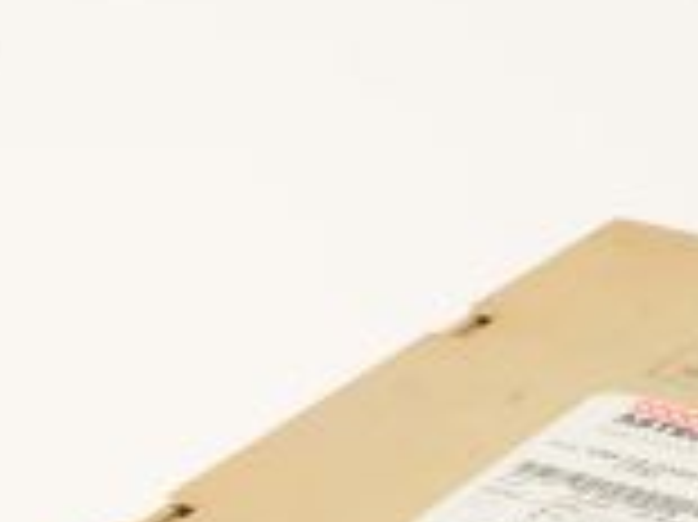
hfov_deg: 10.6
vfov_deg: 7.8
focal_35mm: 186
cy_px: 830
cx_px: 522
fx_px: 3748
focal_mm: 50
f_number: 14
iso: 1600
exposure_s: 1/160
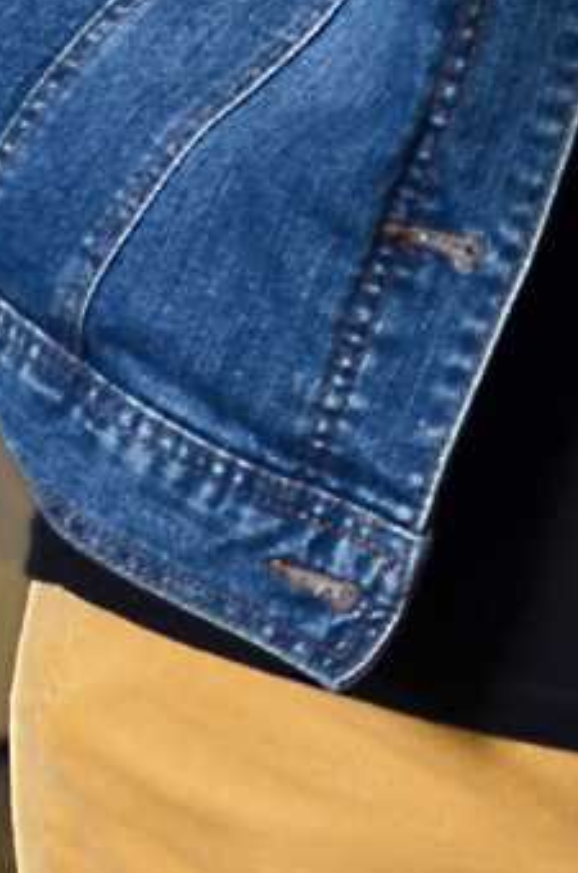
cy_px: -960
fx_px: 12030
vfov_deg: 4.1
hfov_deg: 2.7
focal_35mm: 497
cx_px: 881
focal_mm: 55
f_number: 4.5
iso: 200
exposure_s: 1/160
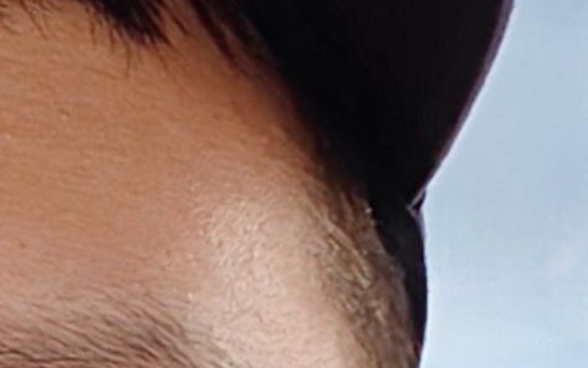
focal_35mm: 210
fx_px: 3366
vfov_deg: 6.1
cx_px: -240
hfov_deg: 9.7
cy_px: 637
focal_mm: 2.66
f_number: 2.4
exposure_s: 1/100
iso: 50
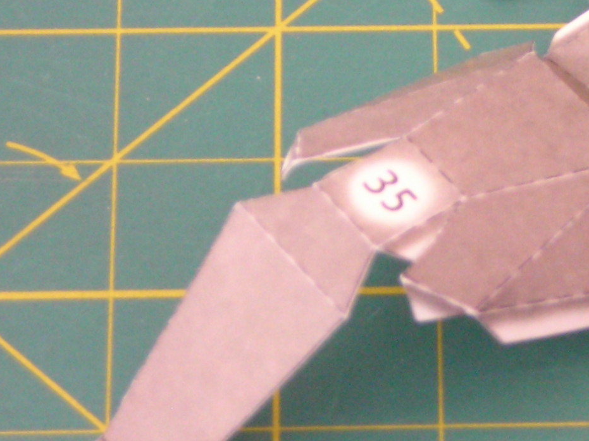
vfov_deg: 4.6
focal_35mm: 323
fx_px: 5495
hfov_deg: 6.1
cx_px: 764
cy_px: 62
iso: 200
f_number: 5.3
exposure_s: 1/3.8
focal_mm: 19.2
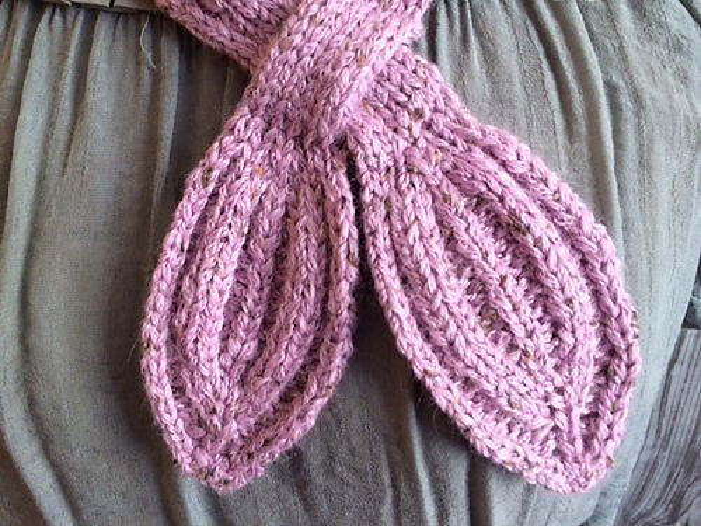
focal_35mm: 29
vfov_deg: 48.2
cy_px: 263
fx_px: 587
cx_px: 350
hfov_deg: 61.7
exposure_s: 1/20
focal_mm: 4.15
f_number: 2.2
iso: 320
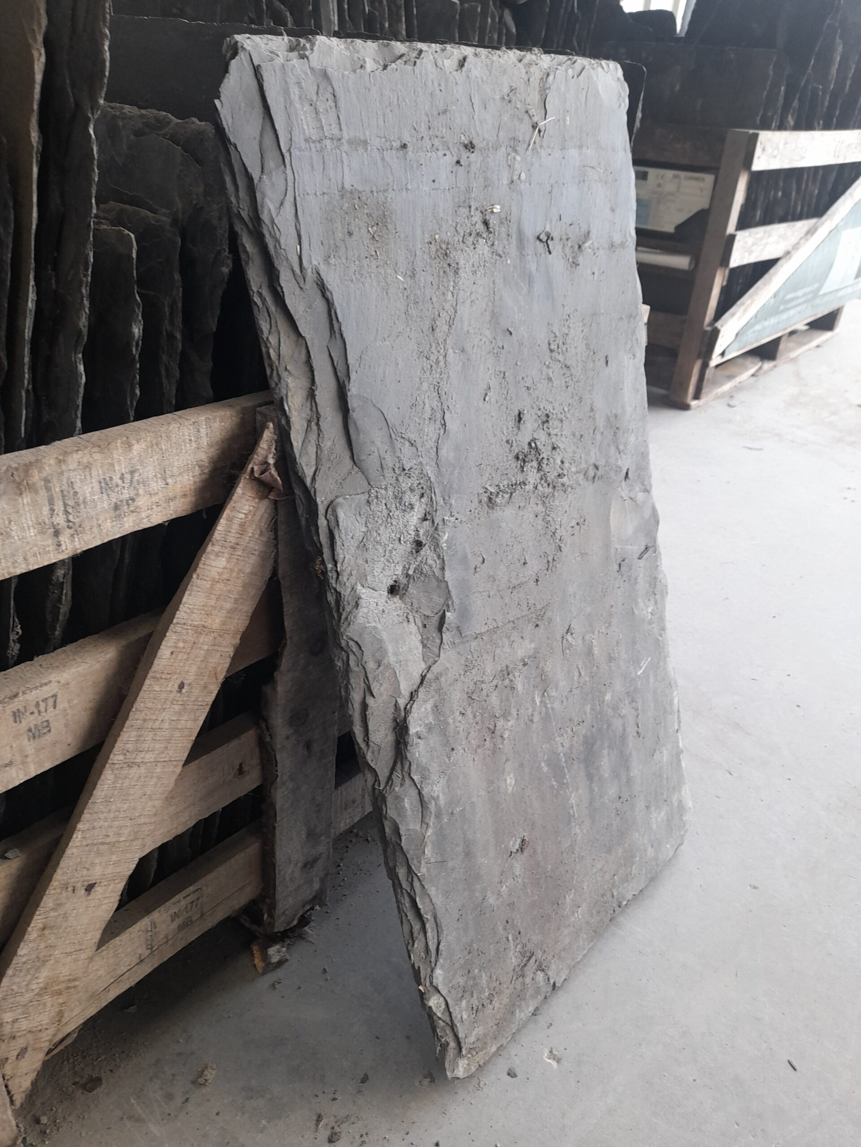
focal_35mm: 25
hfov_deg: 54.9
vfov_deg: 69.4
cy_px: 574
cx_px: 430
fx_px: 829
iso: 100
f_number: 2
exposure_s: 1/50
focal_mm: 4.6
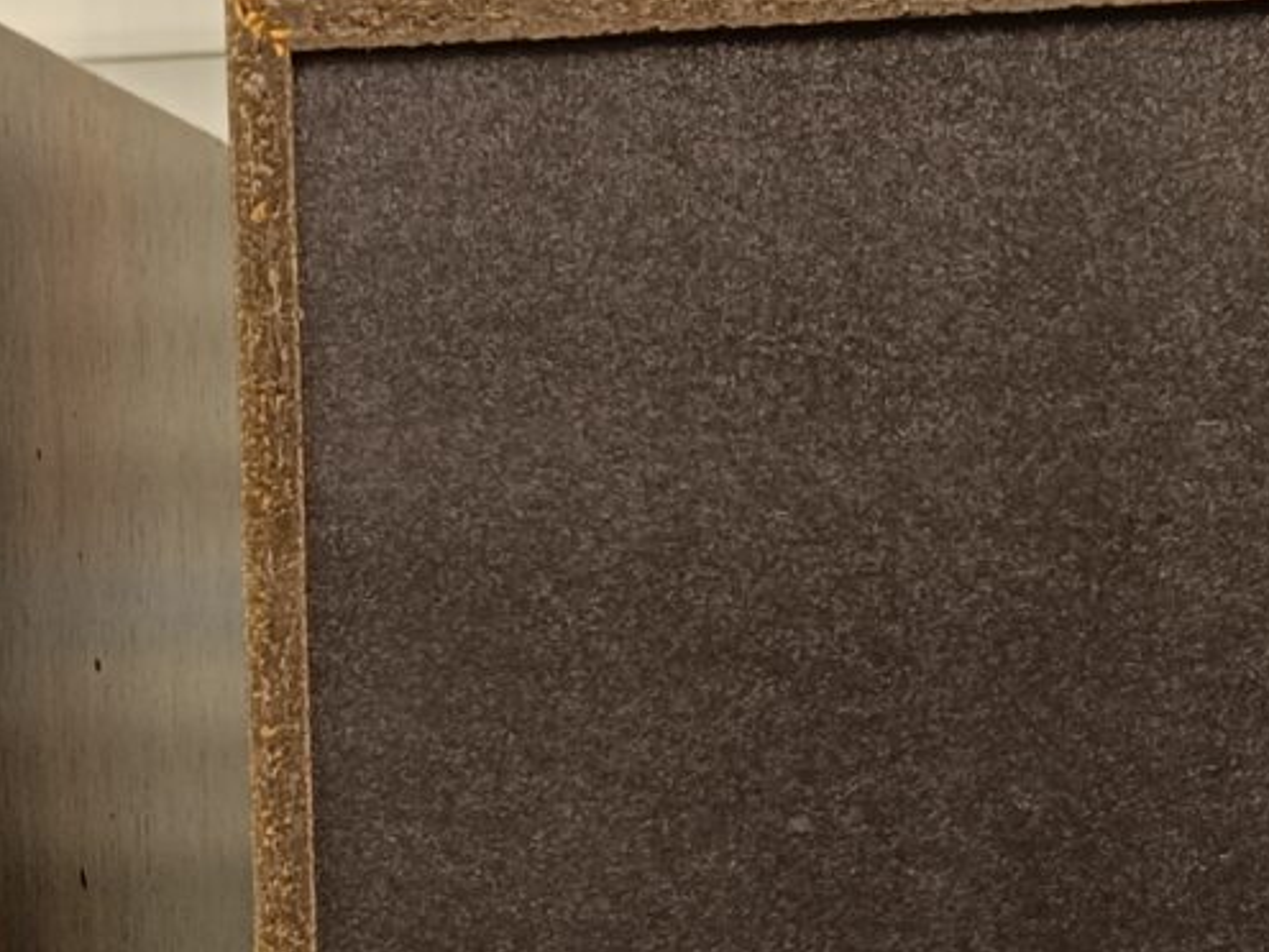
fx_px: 3629
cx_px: 363
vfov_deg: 13.8
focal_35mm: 99
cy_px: 1530
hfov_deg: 19.7
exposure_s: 1/33.3
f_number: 1.88
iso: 518
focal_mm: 5.59
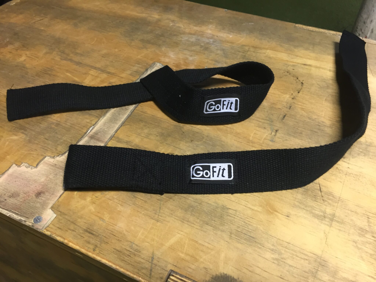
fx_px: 315
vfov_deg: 48.2
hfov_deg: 61.7
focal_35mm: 29
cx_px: 188
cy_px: 141
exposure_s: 1/30
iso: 100
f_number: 2.2
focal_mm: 4.15
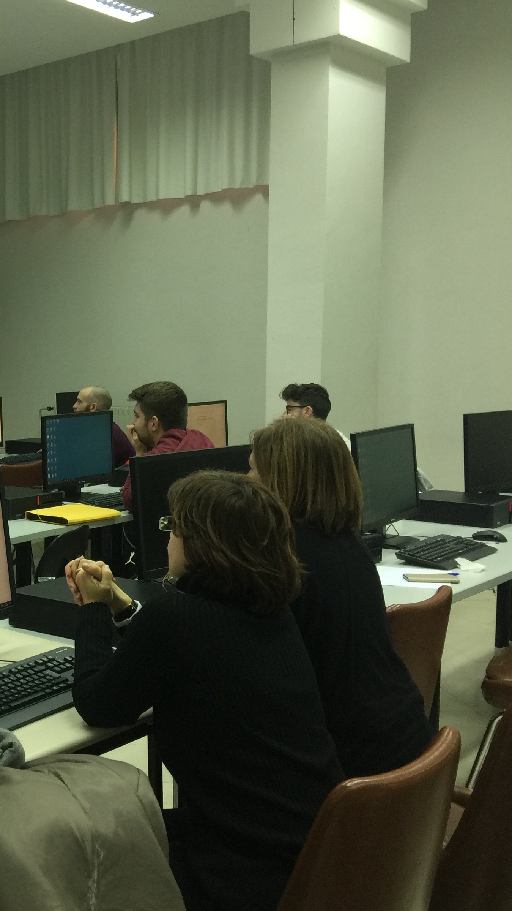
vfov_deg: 47.4
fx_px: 1038
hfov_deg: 25.1
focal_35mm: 43
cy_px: 457
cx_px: -94
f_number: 2.2
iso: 40
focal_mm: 4.15
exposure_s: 1/17
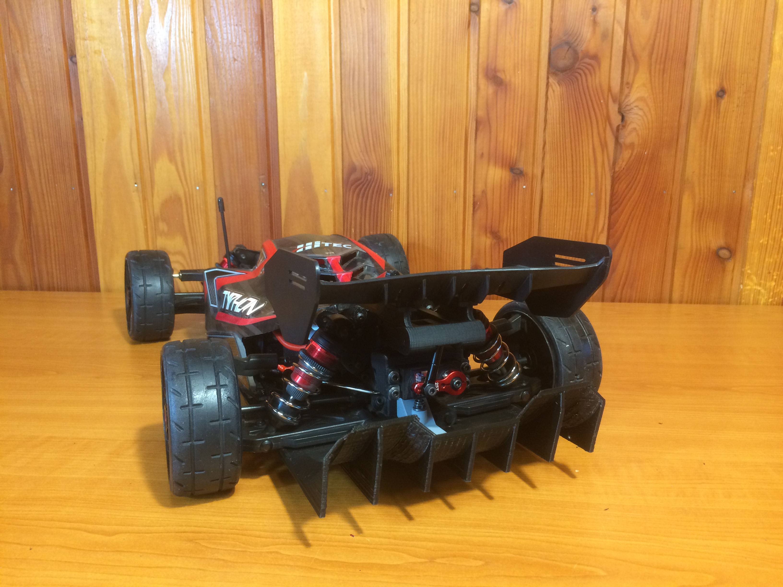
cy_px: 294
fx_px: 656
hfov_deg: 61.7
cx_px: 392
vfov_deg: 48.2
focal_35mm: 29
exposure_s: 1/33
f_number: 2.2
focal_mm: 4.15
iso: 200
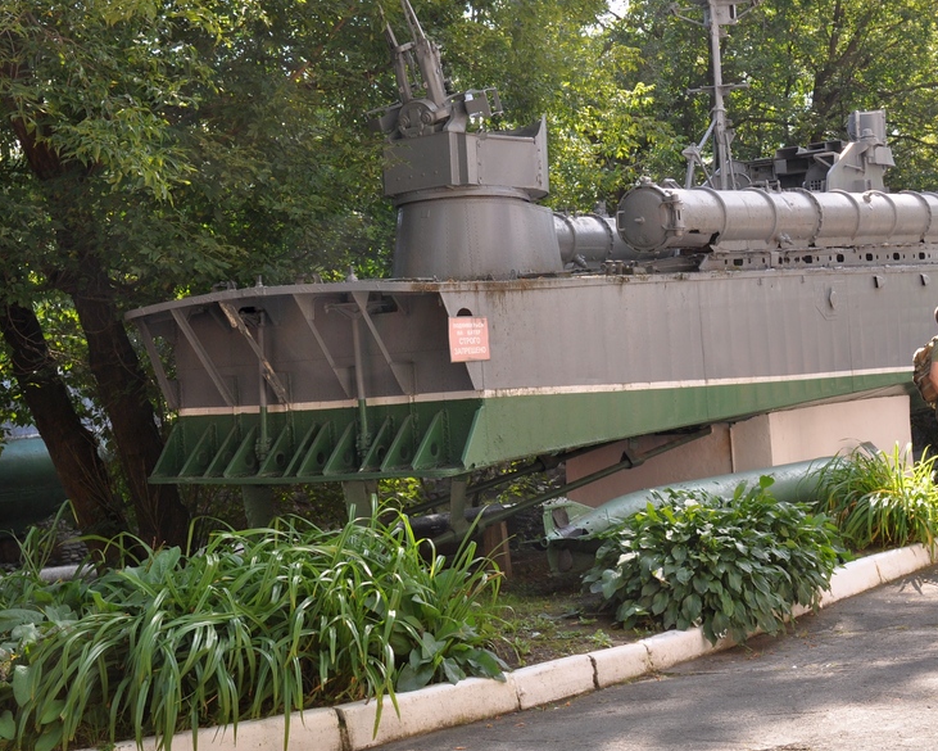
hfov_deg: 31.4
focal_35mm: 60
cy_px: 257
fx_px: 1666
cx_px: 565
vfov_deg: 25.3
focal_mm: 26
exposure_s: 1/160
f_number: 6.3
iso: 200
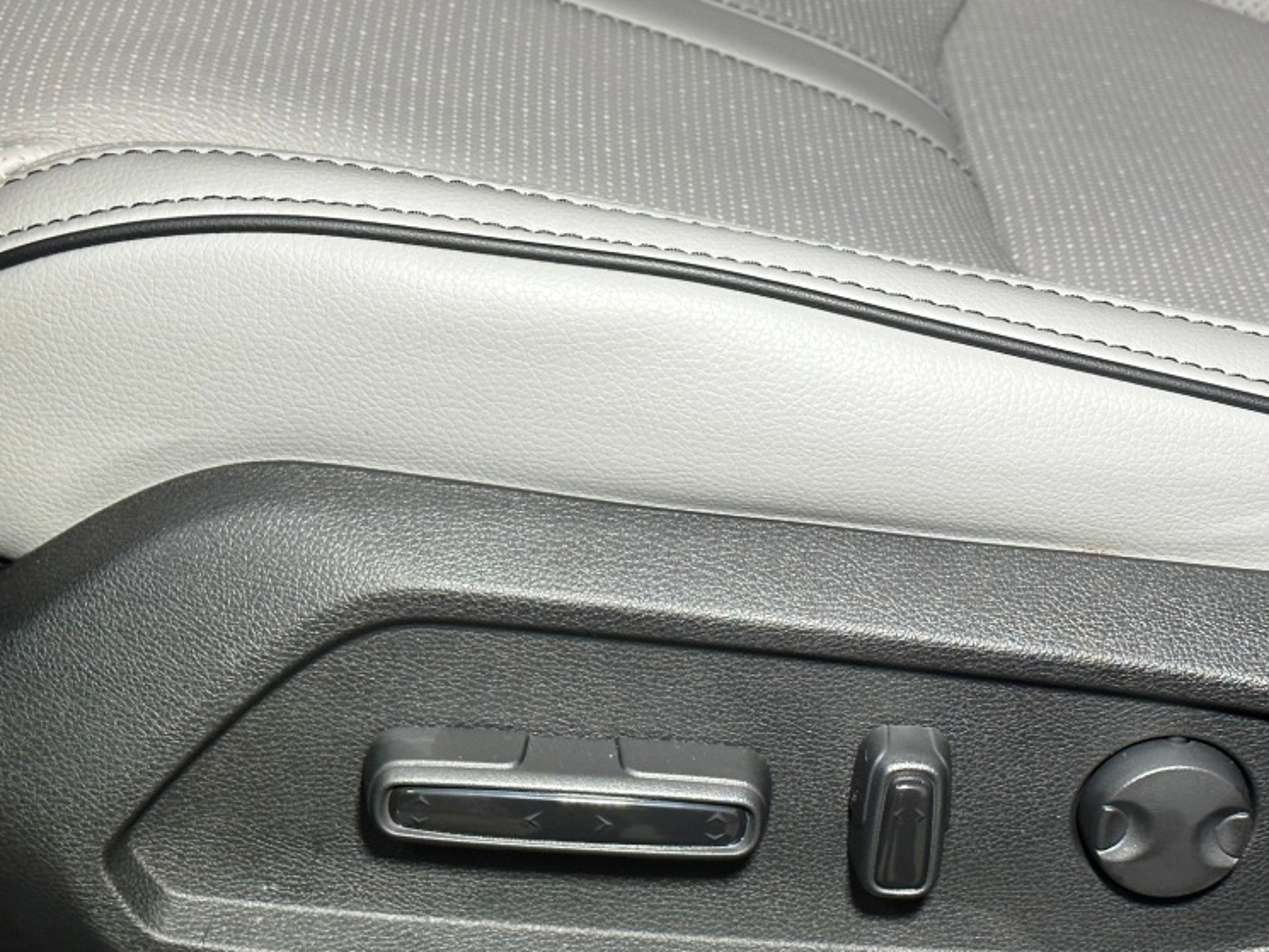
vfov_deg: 22.2
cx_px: 635
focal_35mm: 66
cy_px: 623
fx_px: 2420
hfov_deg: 29.4
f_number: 1.78
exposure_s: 1/60
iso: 200
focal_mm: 6.86
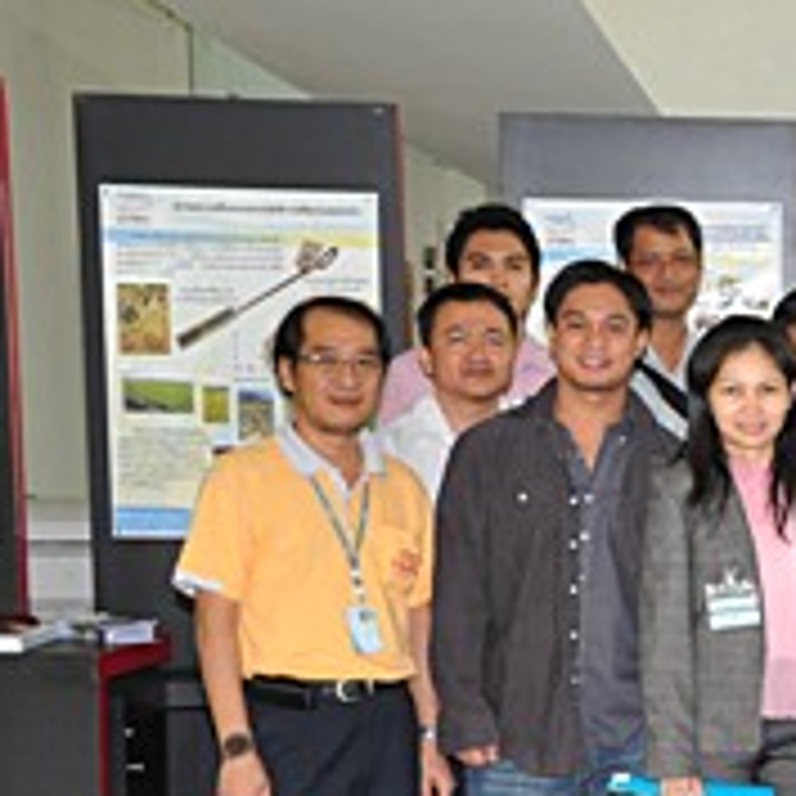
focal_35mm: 112
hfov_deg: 14.2
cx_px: 1322
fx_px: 2914
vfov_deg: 15.4
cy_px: 677
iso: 800
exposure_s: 1/60
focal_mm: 26
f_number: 8
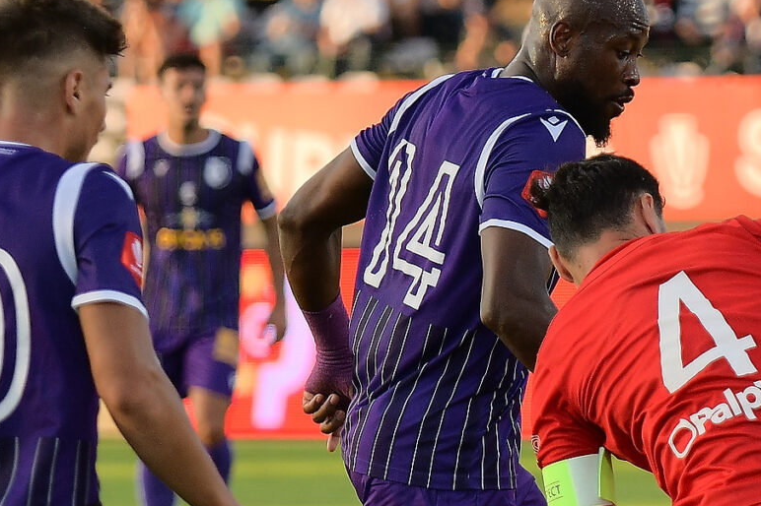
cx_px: 1037
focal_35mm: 620
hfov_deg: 3.3
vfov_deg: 2.2
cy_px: 384
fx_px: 13100
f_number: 2.8
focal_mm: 125
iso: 250
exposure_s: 1/1600
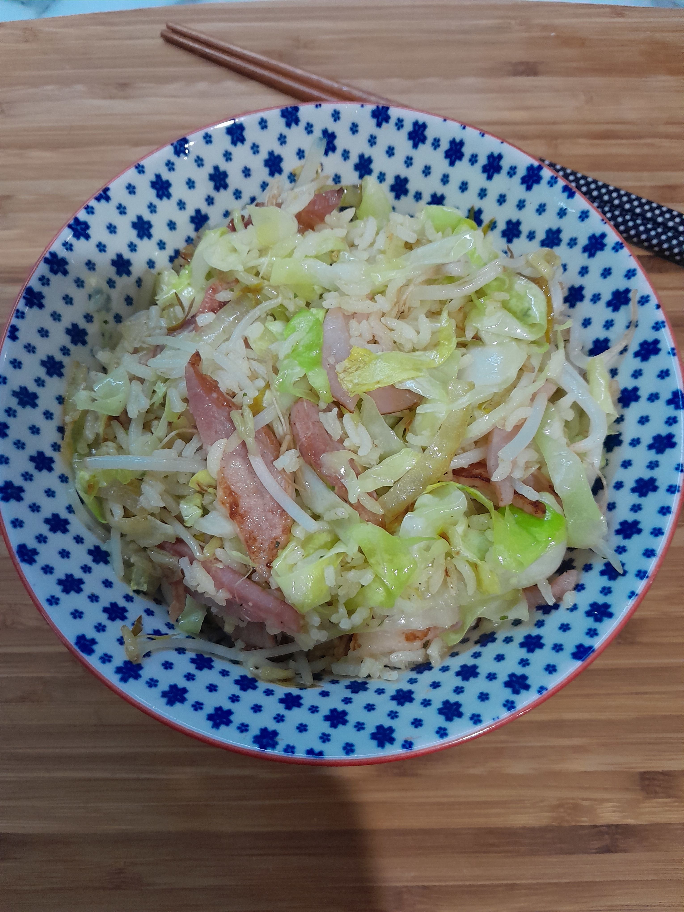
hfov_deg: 51.4
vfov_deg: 65.3
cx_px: 342
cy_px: 456
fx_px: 711
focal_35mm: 27
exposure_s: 1/50
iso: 400
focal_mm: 4
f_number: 1.8
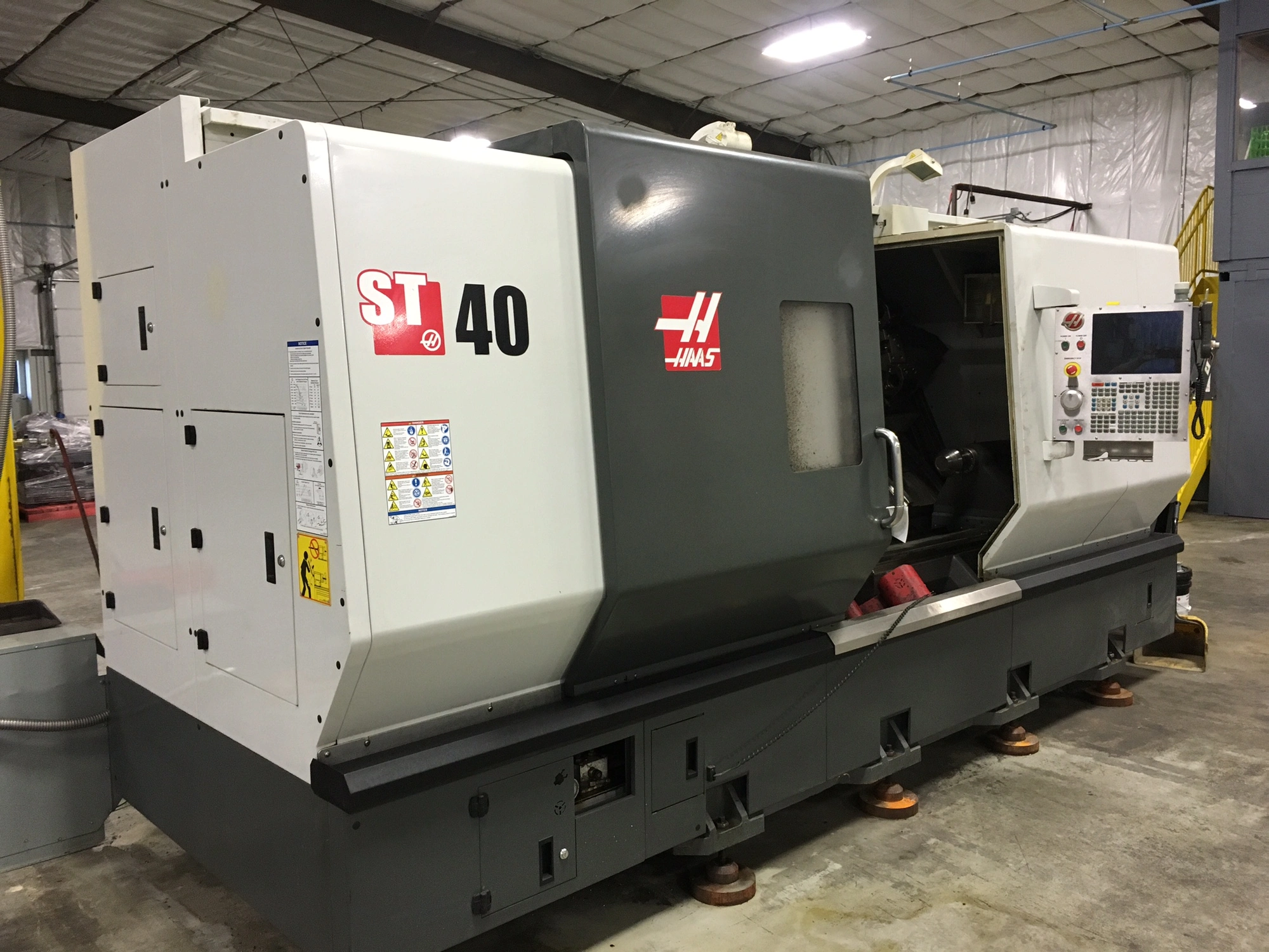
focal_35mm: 29
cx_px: 634
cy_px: 476
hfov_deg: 61.7
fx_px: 1063
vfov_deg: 48.2
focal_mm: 4.15
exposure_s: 1/30
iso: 125
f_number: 2.2
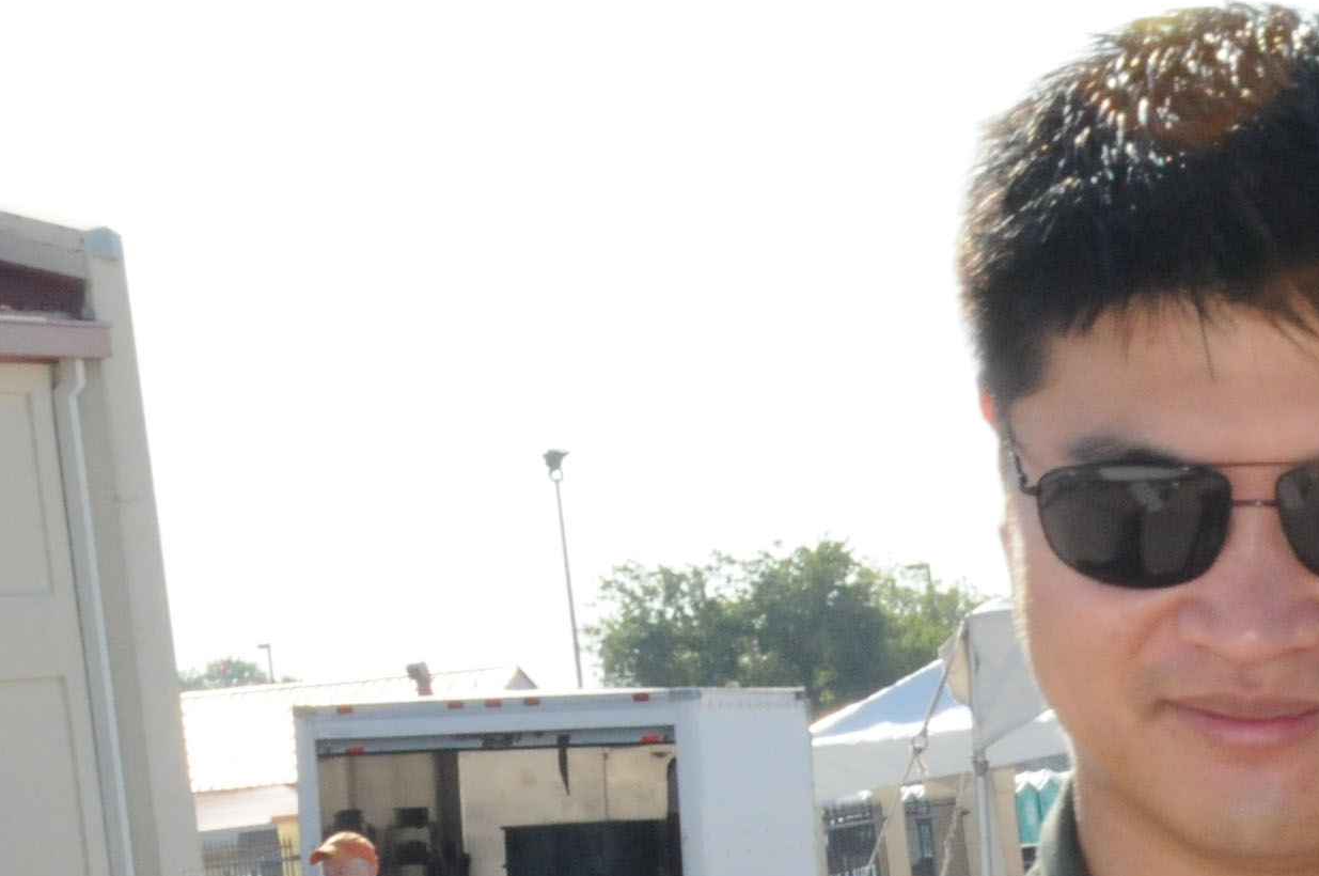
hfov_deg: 6.3
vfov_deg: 4.2
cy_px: 1268
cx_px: 1810
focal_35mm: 323
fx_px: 11819
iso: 1250
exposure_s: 1/250
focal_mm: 62
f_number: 25
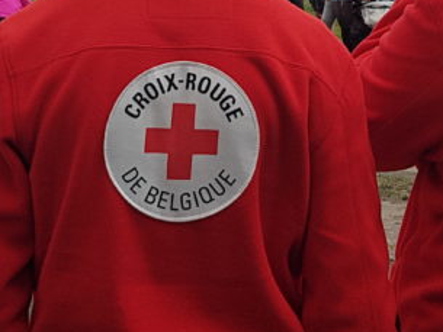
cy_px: -31
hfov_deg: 30.3
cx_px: 219
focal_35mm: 64
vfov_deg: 21.8
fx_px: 819
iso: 50
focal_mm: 4.2
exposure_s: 1/916
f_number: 1.7
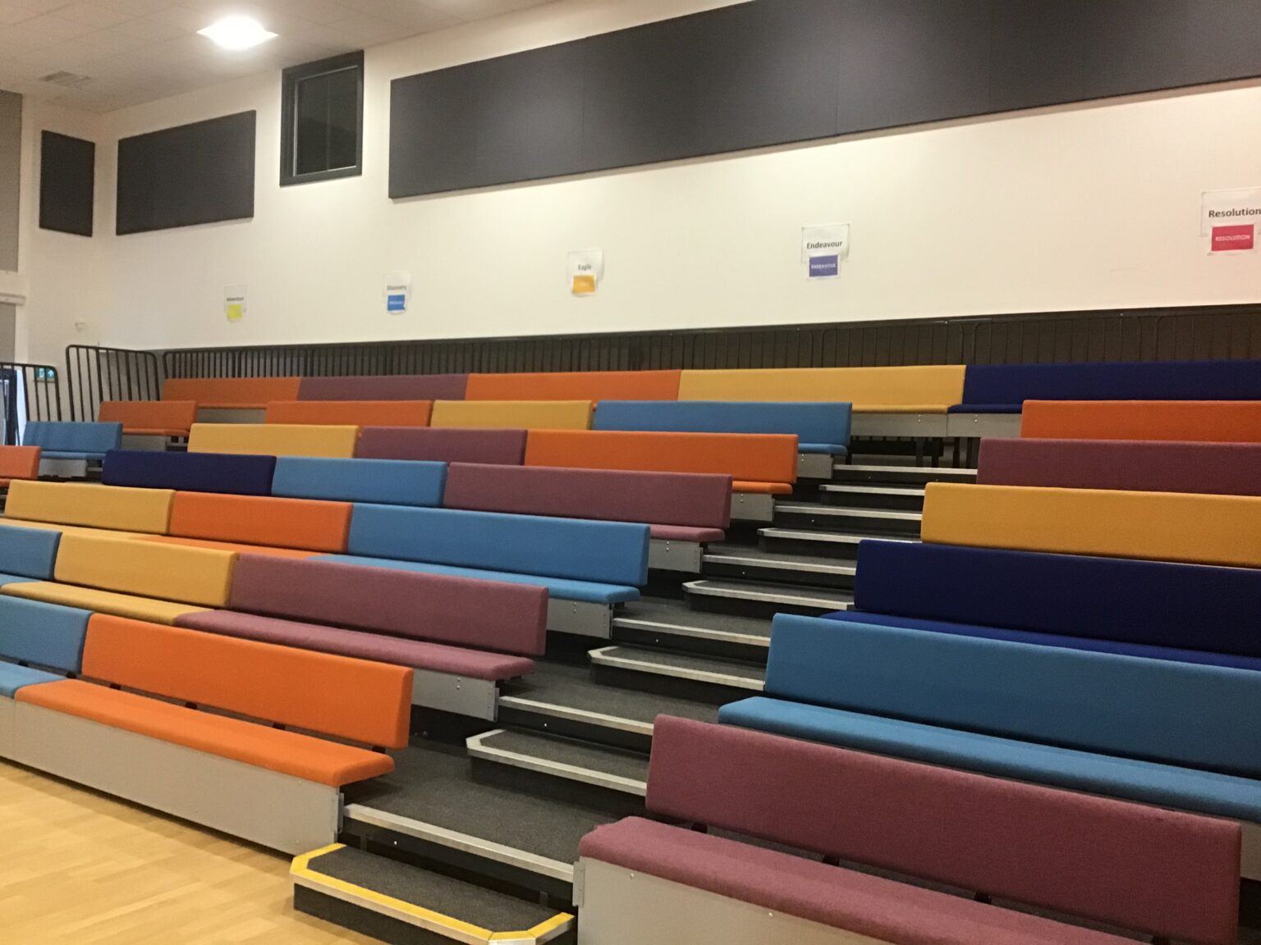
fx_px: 1129
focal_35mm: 31
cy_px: 472
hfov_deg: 58.4
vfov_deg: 45.4
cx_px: 630
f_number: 2.4
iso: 160
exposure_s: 1/33
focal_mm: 3.3
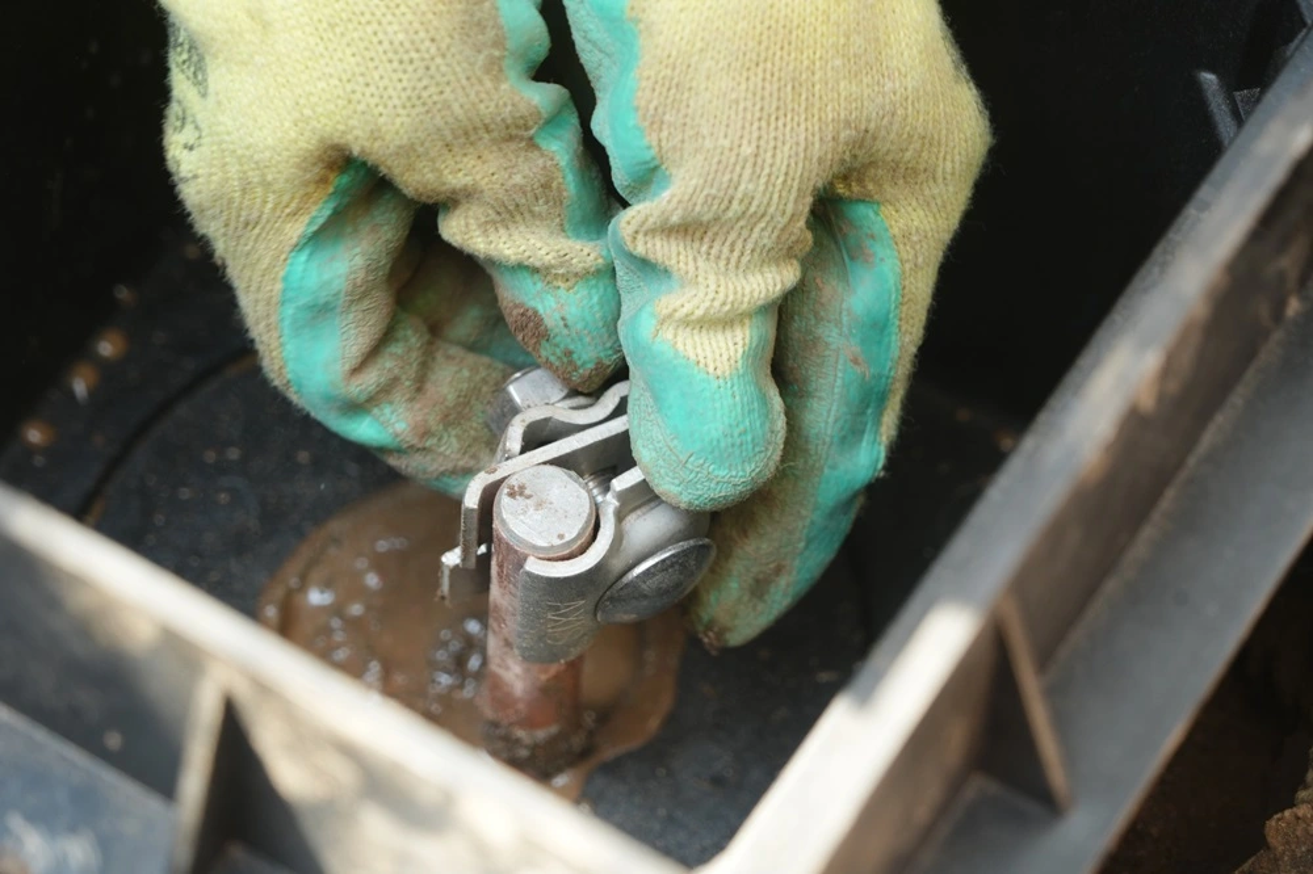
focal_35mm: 128
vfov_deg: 10.7
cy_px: 437
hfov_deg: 16.0
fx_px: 4667
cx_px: 656
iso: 800
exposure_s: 1/80
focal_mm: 128
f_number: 6.3
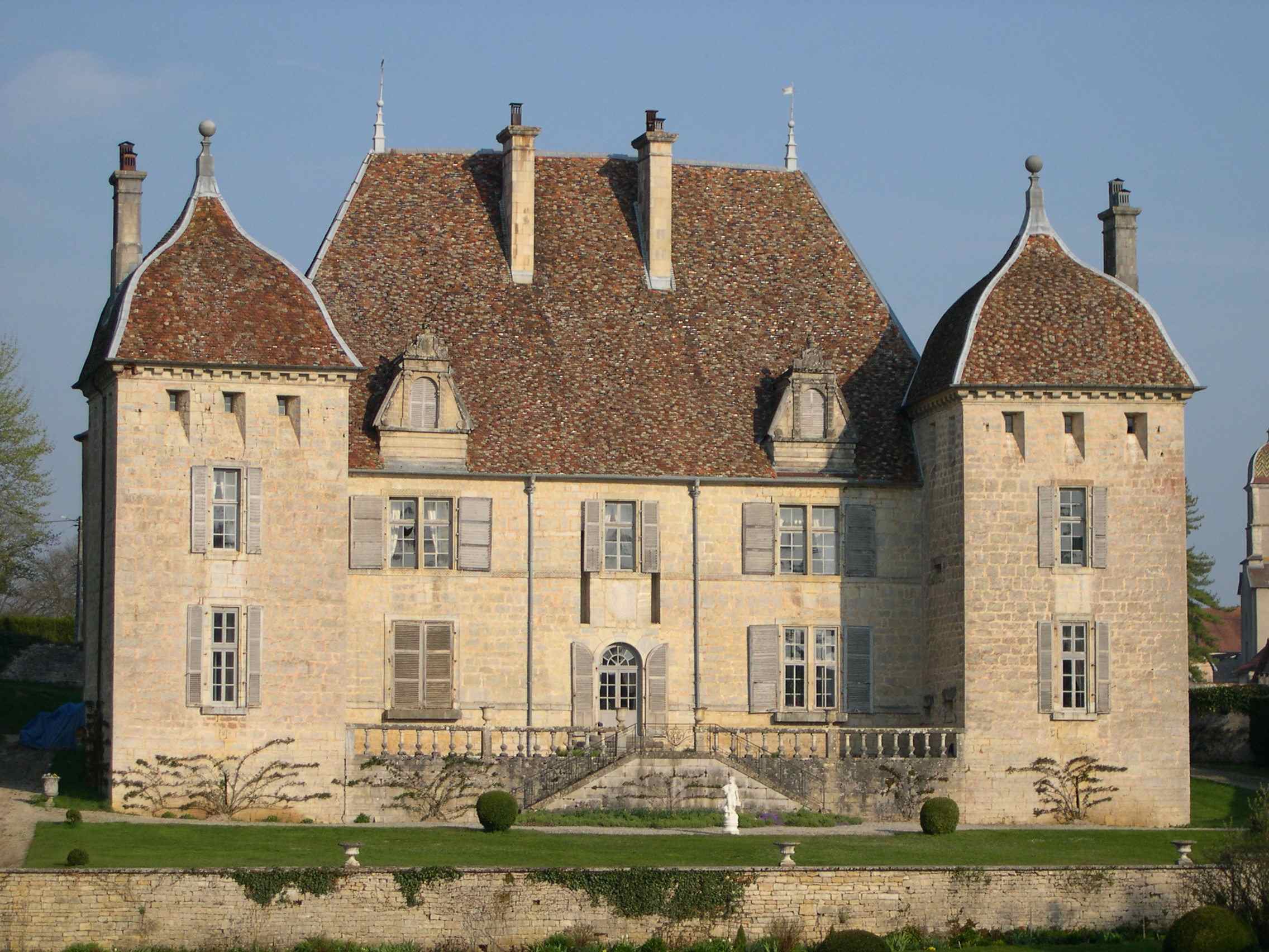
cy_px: 476
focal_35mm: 102
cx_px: 634
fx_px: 3739
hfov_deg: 19.3
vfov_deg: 14.5
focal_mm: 21.6
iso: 100
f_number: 4.8
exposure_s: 1/502
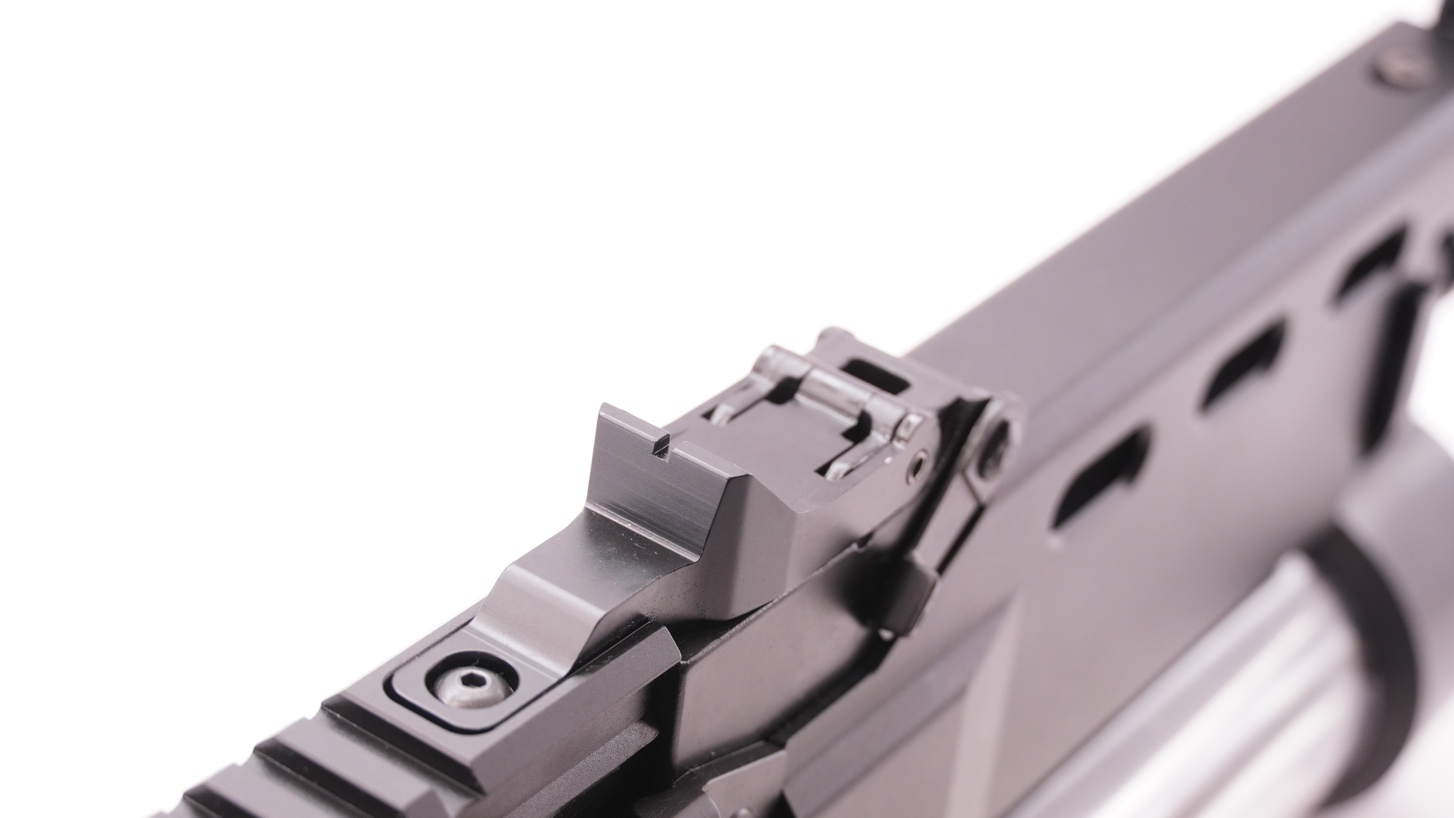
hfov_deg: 23.5
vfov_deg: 13.4
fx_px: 3490
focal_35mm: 91
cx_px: 723
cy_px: 478
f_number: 5.6
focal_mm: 57
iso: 1000
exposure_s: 1/125
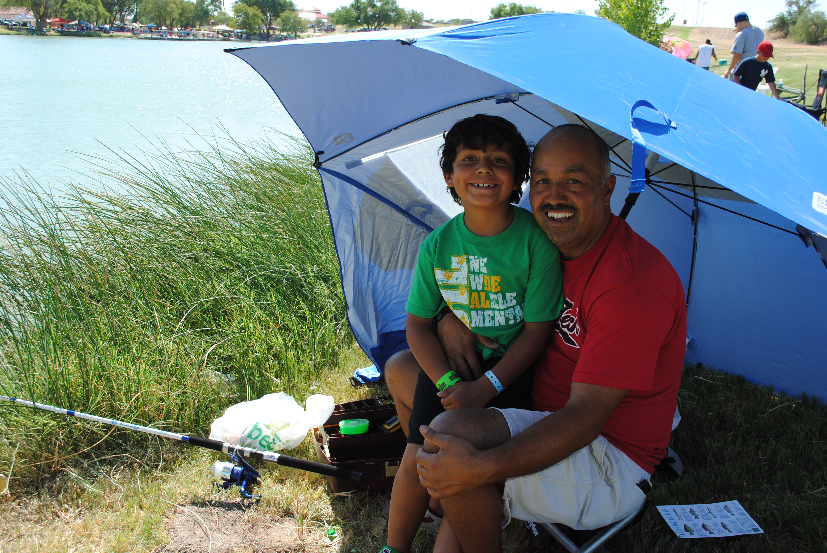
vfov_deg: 37.0
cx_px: 414
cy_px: 276
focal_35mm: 36
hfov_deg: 53.1
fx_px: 828
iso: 100
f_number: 6.3
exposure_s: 1/160
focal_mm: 24
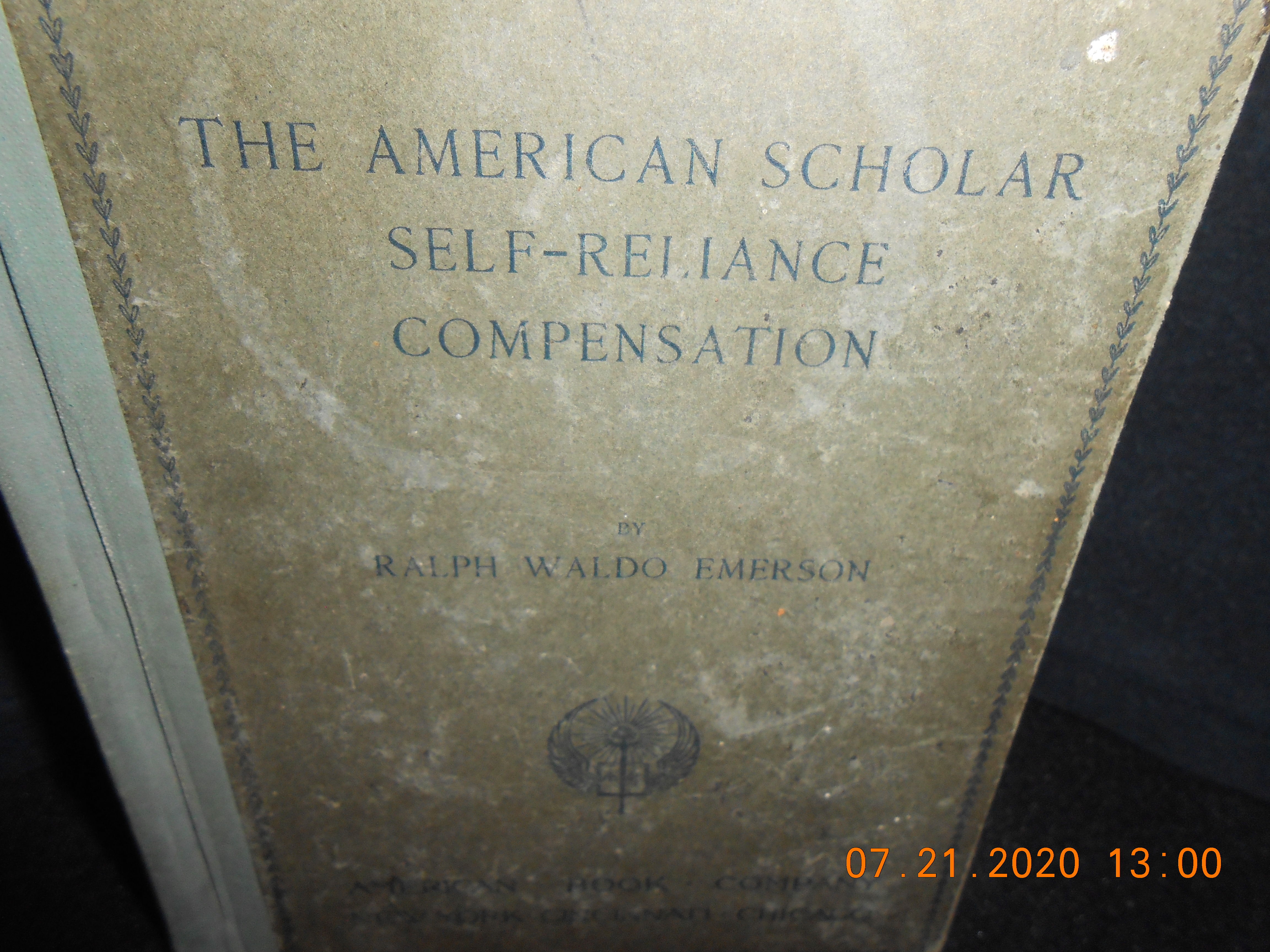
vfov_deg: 53.1
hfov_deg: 67.3
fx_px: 954
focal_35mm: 26
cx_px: 635
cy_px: 476
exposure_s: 1/25
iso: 200
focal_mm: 4.6
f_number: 11.5
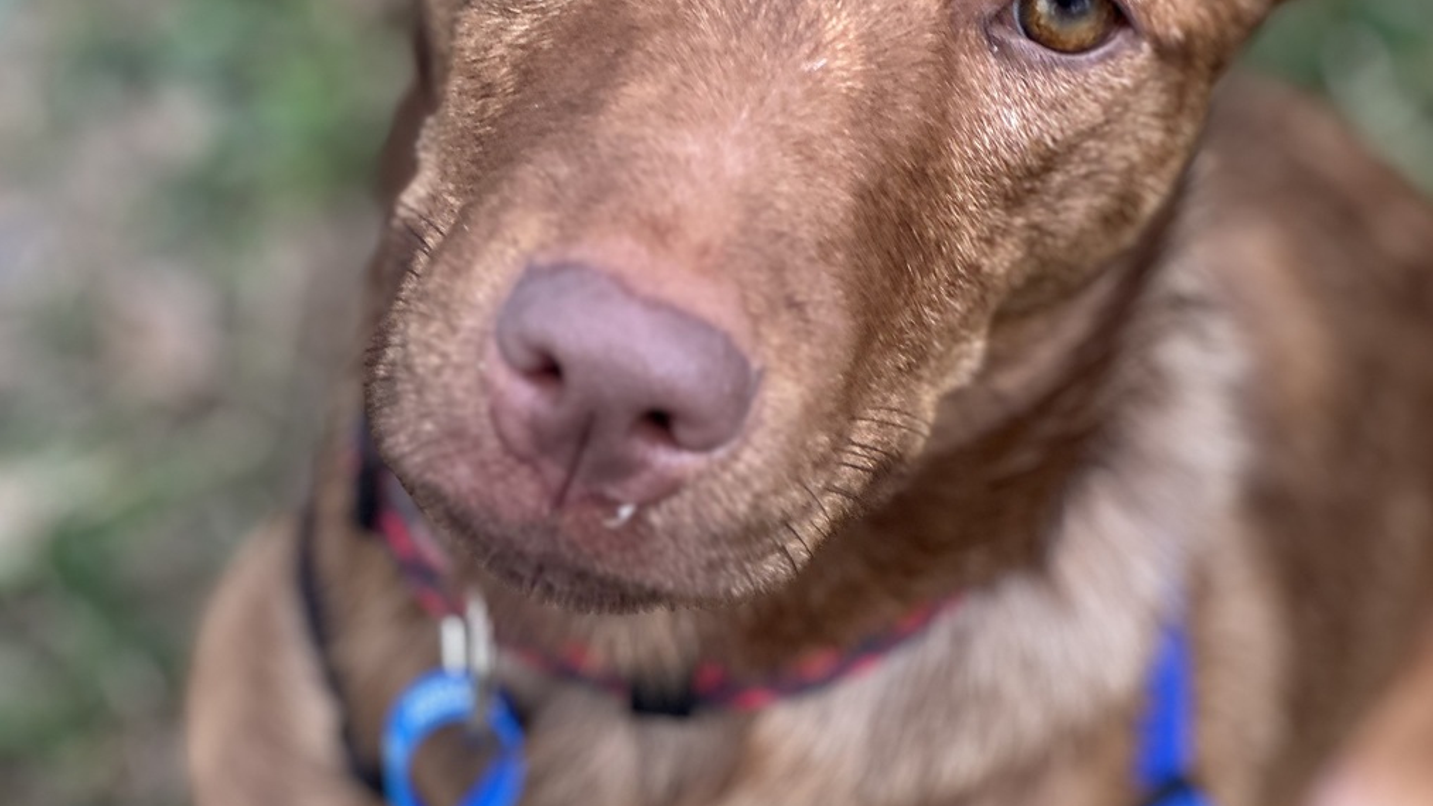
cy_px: -54
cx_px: 723
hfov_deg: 18.9
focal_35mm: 113
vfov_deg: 10.6
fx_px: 4294
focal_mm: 9
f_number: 2.8
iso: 50
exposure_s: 1/121
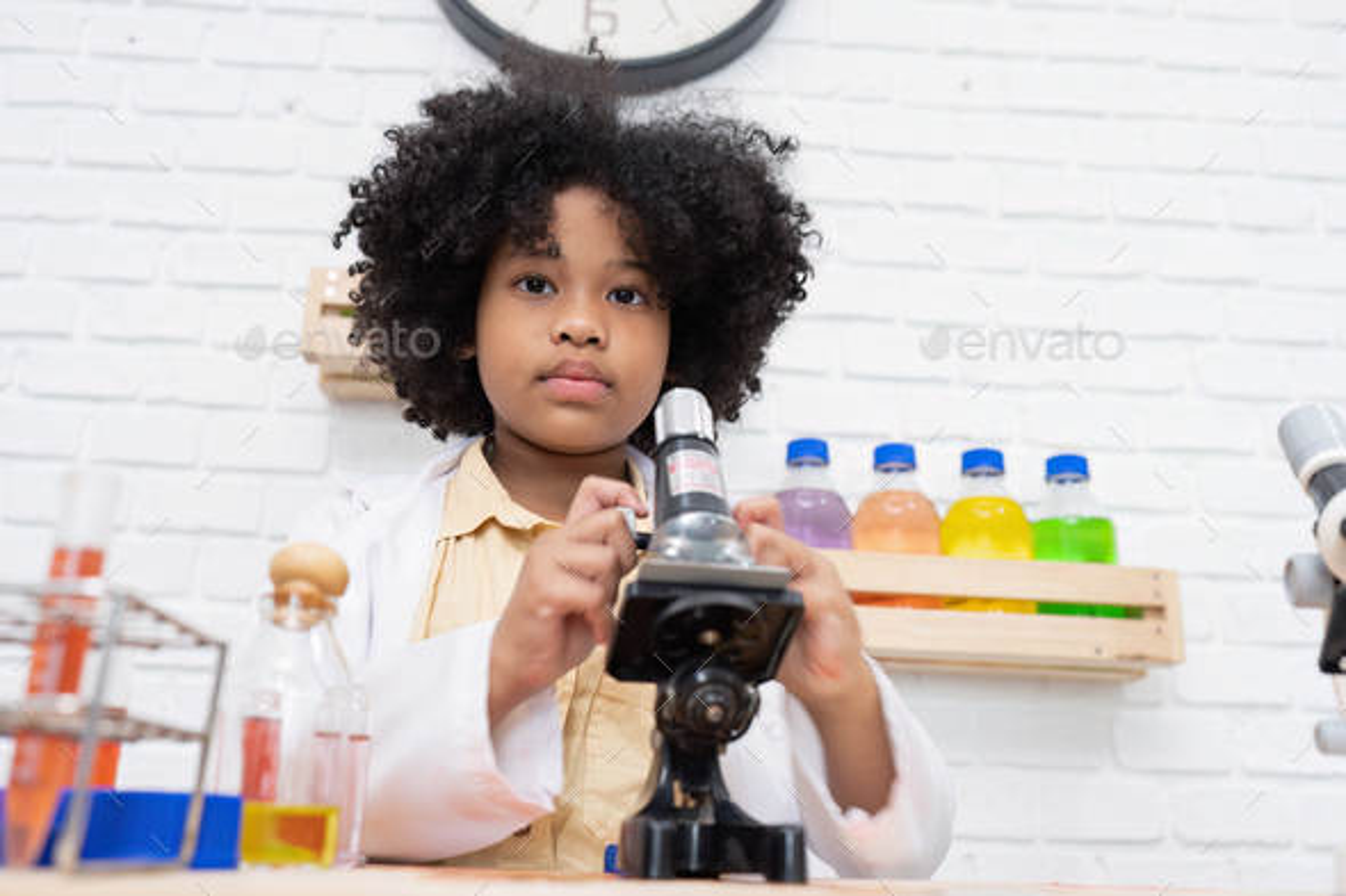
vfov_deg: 37.8
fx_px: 1308
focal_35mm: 35
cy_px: 448
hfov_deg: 54.4
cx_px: 673
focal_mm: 35
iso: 320
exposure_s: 1/30
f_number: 4
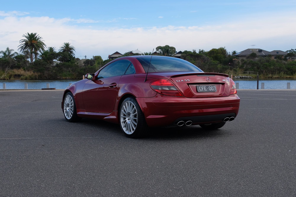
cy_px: 98
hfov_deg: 54.4
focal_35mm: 35
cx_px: 148
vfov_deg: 37.8
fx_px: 288
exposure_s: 1/320
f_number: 8
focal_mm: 23.3
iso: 400
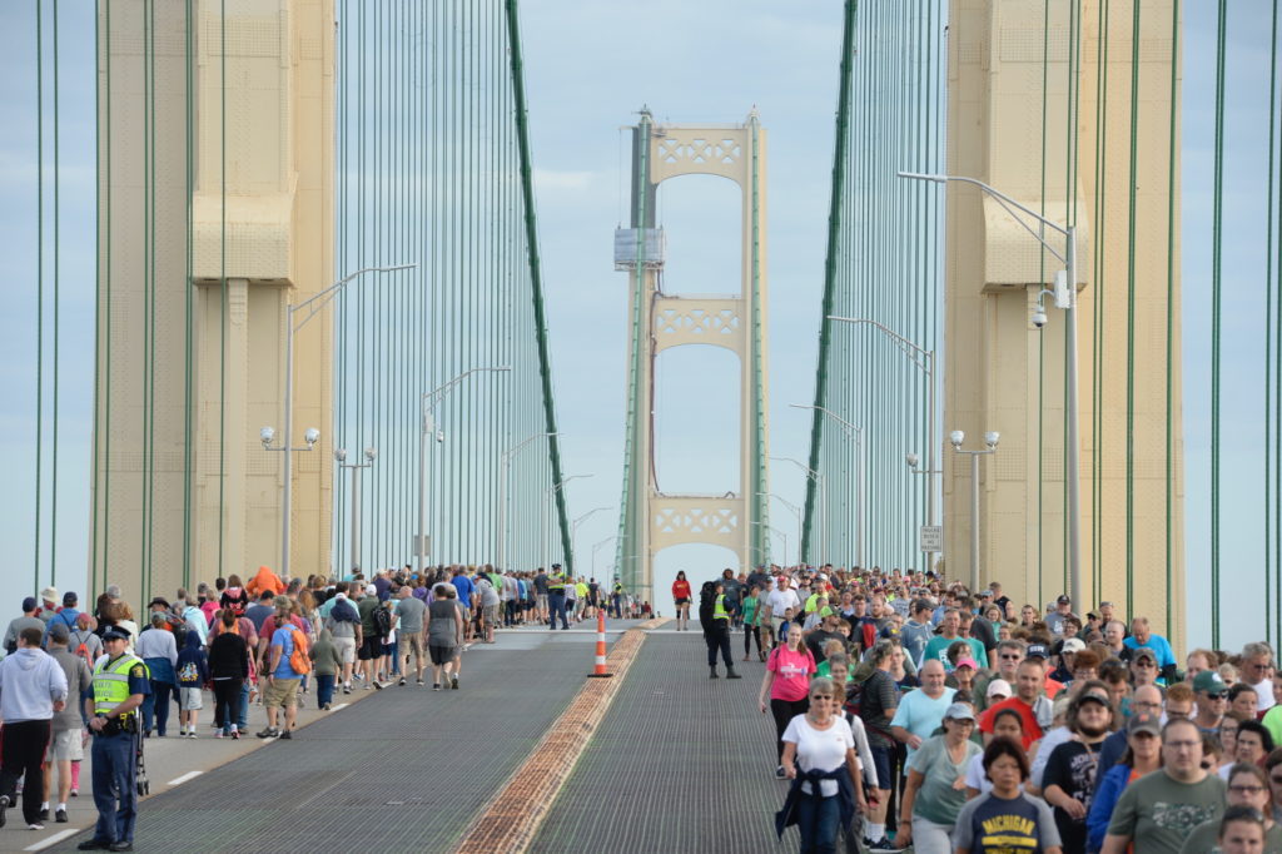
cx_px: 641
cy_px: 427
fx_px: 7120
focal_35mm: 200
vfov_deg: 6.9
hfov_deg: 10.3
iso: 400
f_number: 10
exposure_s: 1/320
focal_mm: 200
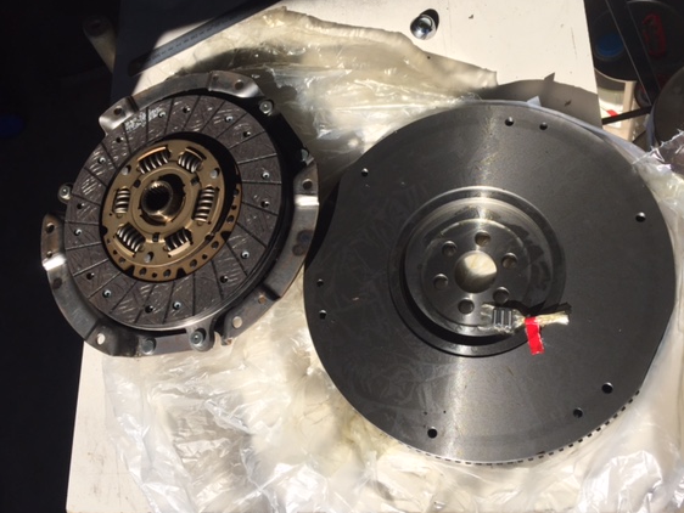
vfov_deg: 42.9
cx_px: 351
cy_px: 230
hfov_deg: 55.3
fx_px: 652
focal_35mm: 33
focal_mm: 4.15
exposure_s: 1/2475
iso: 32
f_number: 2.2
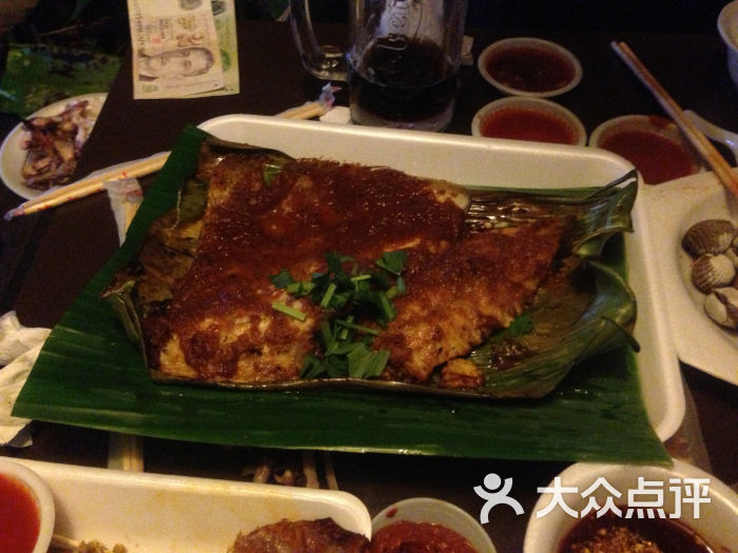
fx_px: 704
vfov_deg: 42.9
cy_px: 276
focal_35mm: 33
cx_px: 369
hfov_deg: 55.4
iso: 800
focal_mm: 4.13
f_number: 2.4
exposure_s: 1/15
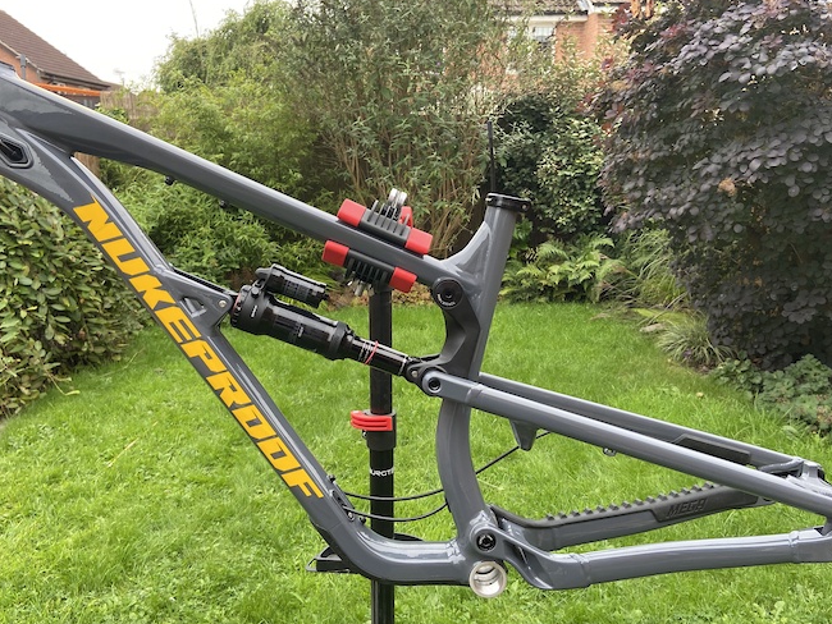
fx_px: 769
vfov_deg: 44.2
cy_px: 326
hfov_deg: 56.8
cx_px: 407
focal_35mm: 32
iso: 64
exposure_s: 1/121
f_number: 1.8
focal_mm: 4.25
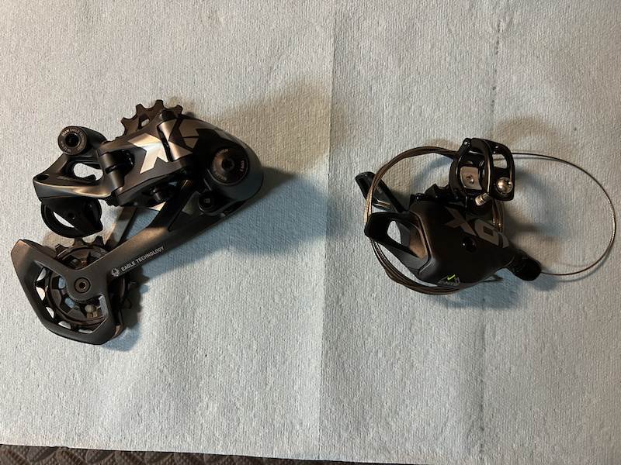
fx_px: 466
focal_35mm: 26
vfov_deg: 53.1
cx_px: 310
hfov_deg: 67.3
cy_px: 232
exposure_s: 1/60
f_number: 1.5
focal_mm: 5.7
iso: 400
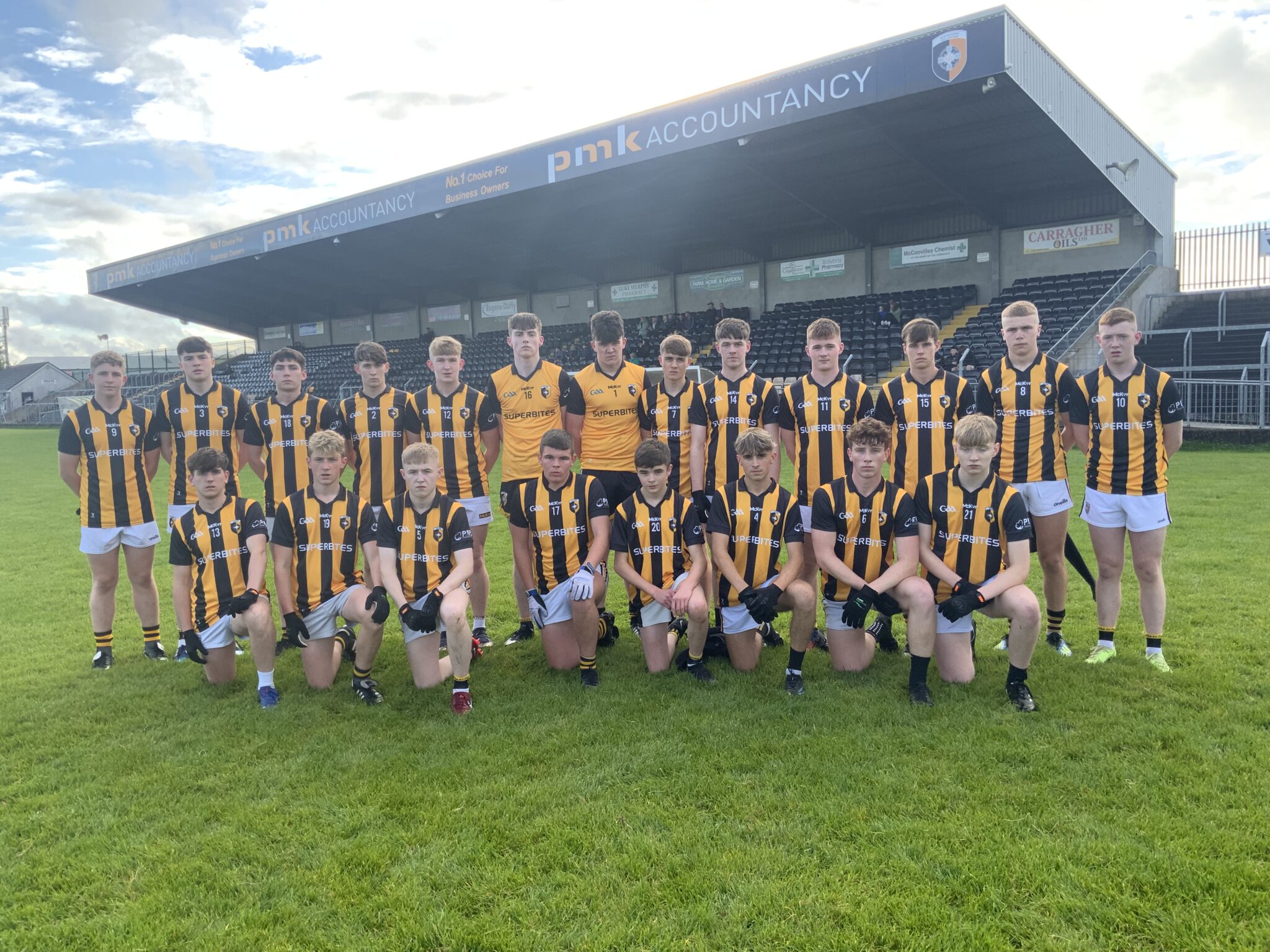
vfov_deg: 48.2
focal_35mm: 29
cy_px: 476
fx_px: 1064
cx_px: 635
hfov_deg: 61.7
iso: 16
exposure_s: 1/386
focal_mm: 3
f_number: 1.8
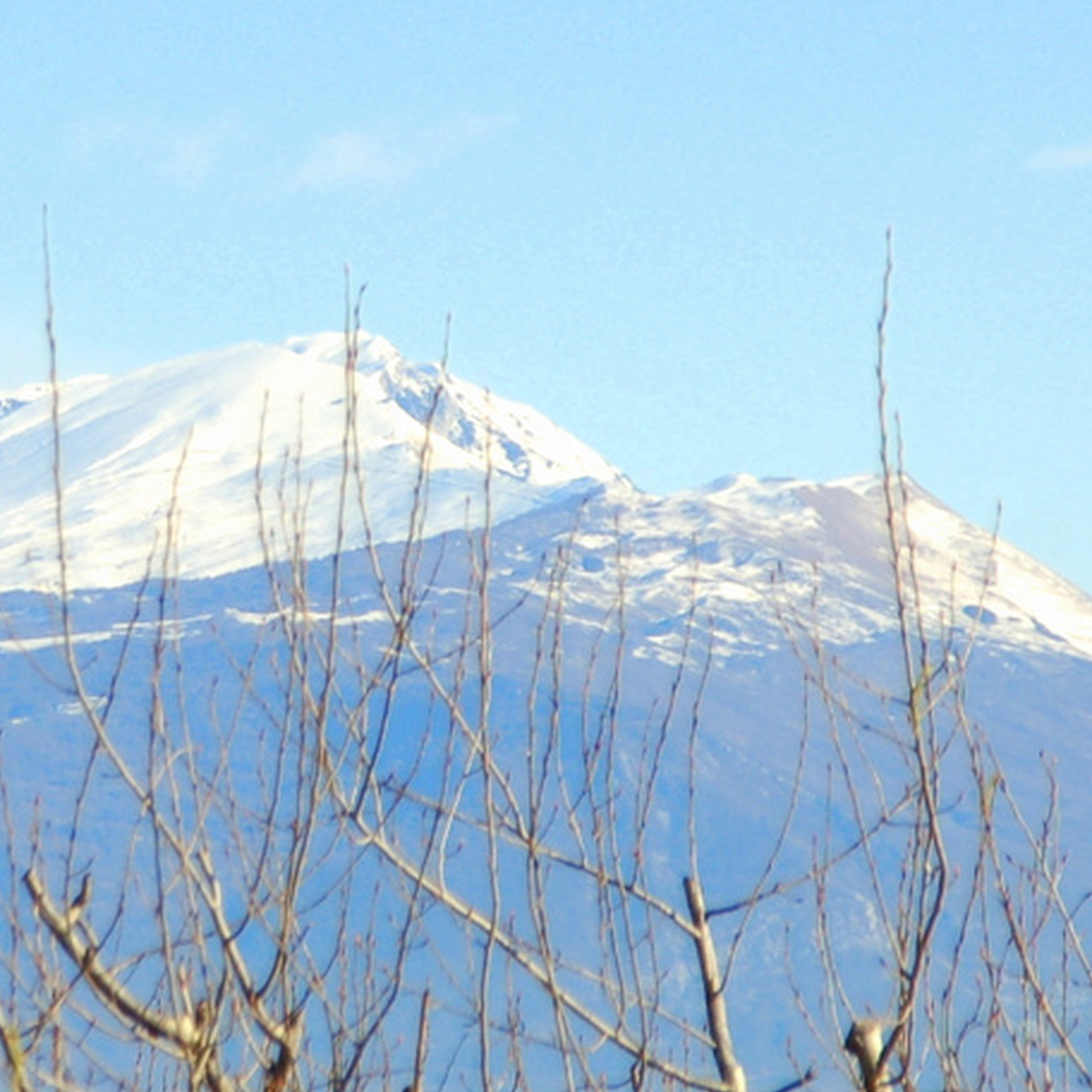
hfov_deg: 4.1
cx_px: 225
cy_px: 345
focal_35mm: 431
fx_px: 15365
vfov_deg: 4.1
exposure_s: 1/640
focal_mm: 95
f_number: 6.3
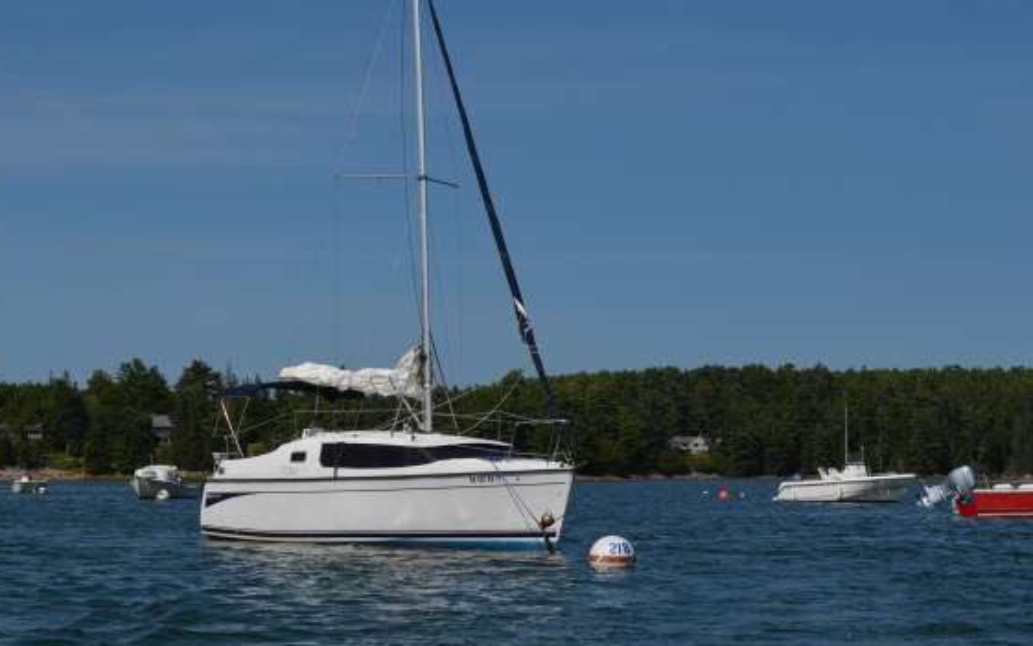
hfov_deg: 27.7
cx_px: 389
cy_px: 237
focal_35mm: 74
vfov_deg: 17.6
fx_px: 2084
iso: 100
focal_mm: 34
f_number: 11
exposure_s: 1/500
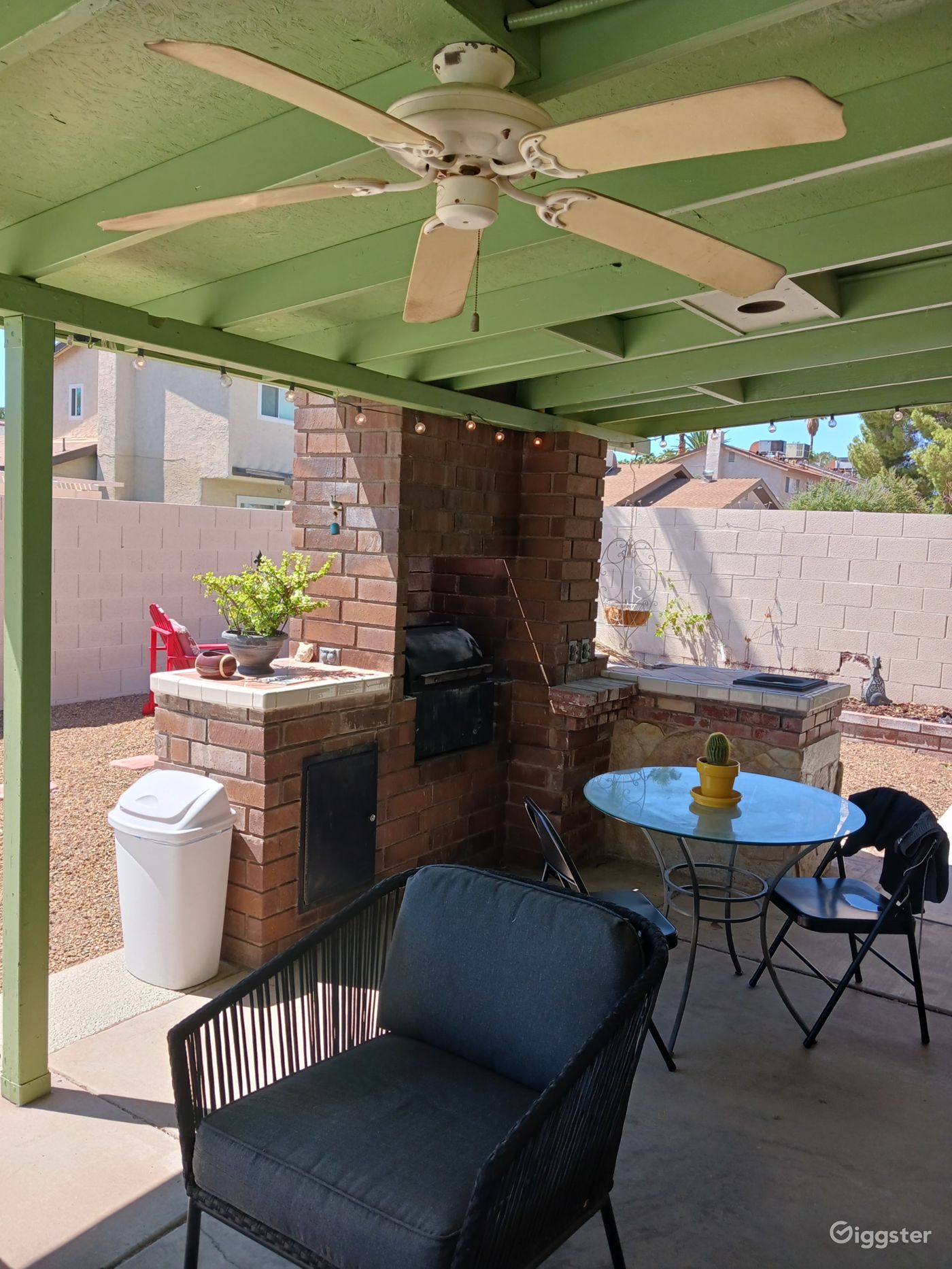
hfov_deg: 51.4
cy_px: 634
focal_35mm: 27
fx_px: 990
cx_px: 476
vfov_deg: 65.3
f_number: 1.8
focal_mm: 4
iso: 20
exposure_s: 1/139
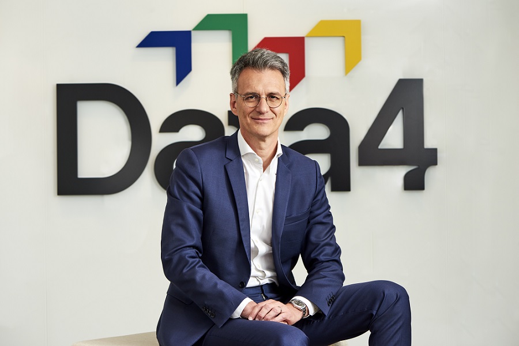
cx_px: 260
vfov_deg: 13.0
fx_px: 1514
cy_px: 173
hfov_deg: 19.5
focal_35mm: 105
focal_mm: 105
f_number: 7.1
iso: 250
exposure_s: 1/80
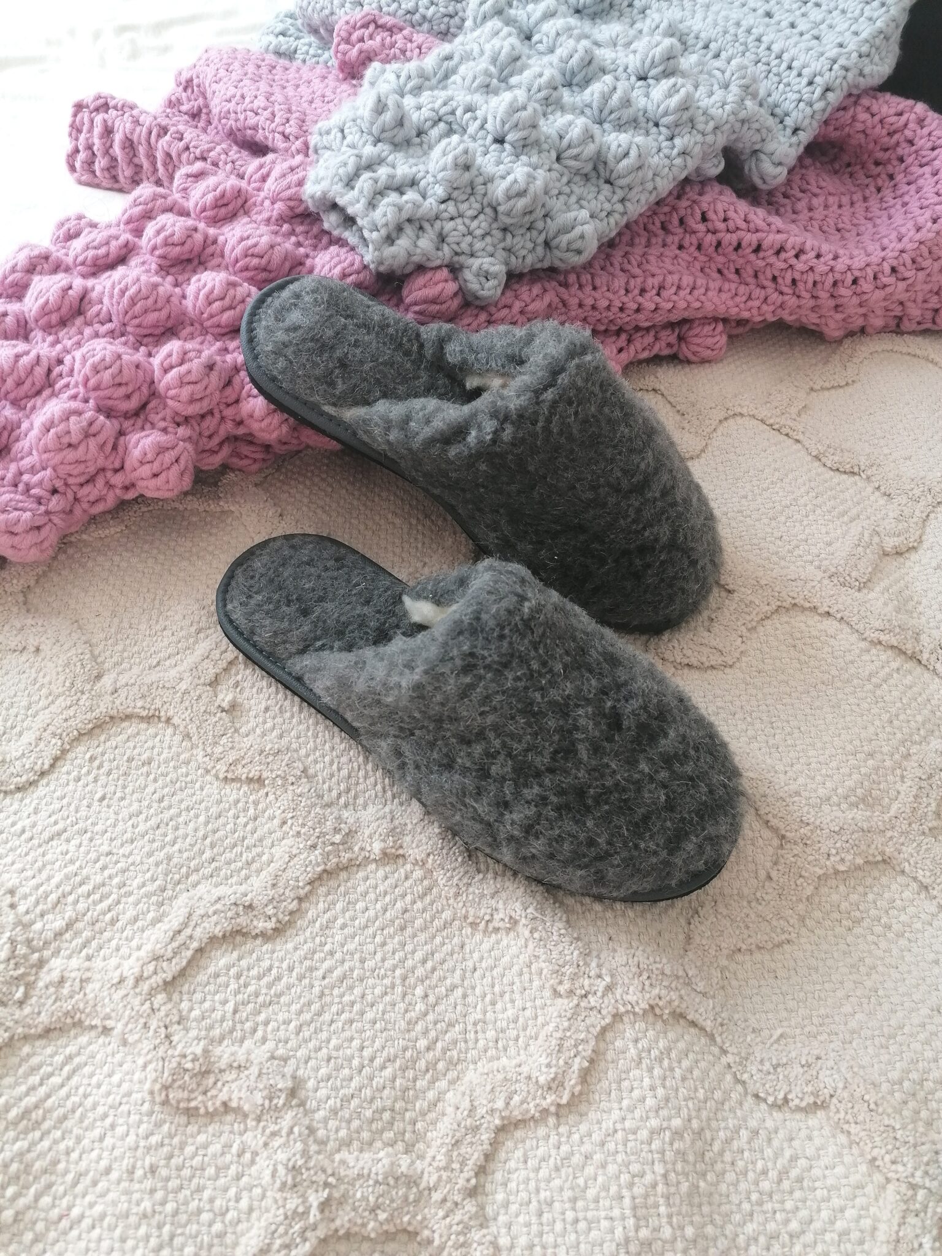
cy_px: 628
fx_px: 980
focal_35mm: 27
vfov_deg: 65.3
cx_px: 471
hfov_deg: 51.4
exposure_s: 1/50
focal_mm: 4.75
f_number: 1.8
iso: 64
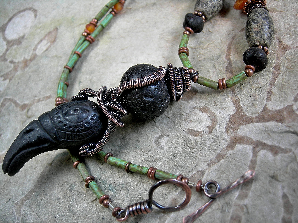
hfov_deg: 49.0
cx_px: 149
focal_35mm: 38
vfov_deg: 37.7
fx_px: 327
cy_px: 112
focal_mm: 8
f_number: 2.8
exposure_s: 1/10.5
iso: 64
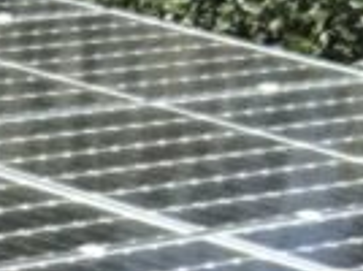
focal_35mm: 245
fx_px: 2565
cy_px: 963
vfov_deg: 5.5
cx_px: -255
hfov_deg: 7.9
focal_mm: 2.87
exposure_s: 1/120
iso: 25
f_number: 2.2
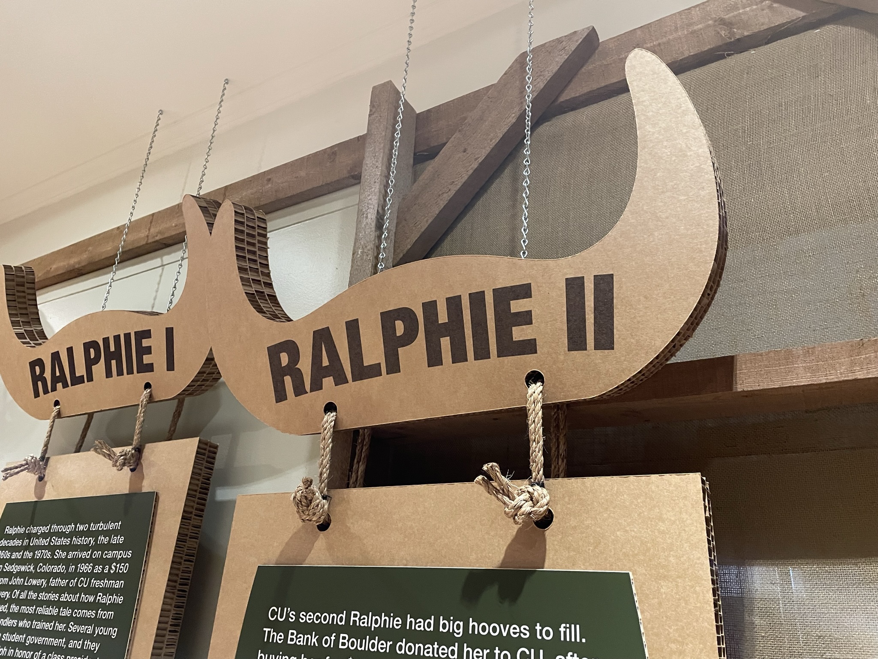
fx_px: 659
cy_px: 330
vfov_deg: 53.1
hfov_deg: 67.3
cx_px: 439
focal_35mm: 26
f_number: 1.6
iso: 500
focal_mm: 4.2
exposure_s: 1/40
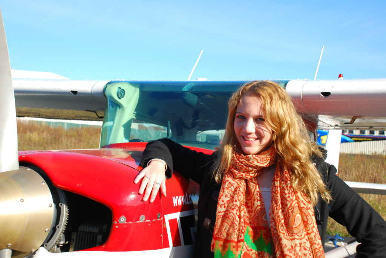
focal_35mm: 52
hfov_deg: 37.8
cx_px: 193
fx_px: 563
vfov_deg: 25.8
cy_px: 129
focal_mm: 35
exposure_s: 1/400
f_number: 6.3
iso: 250
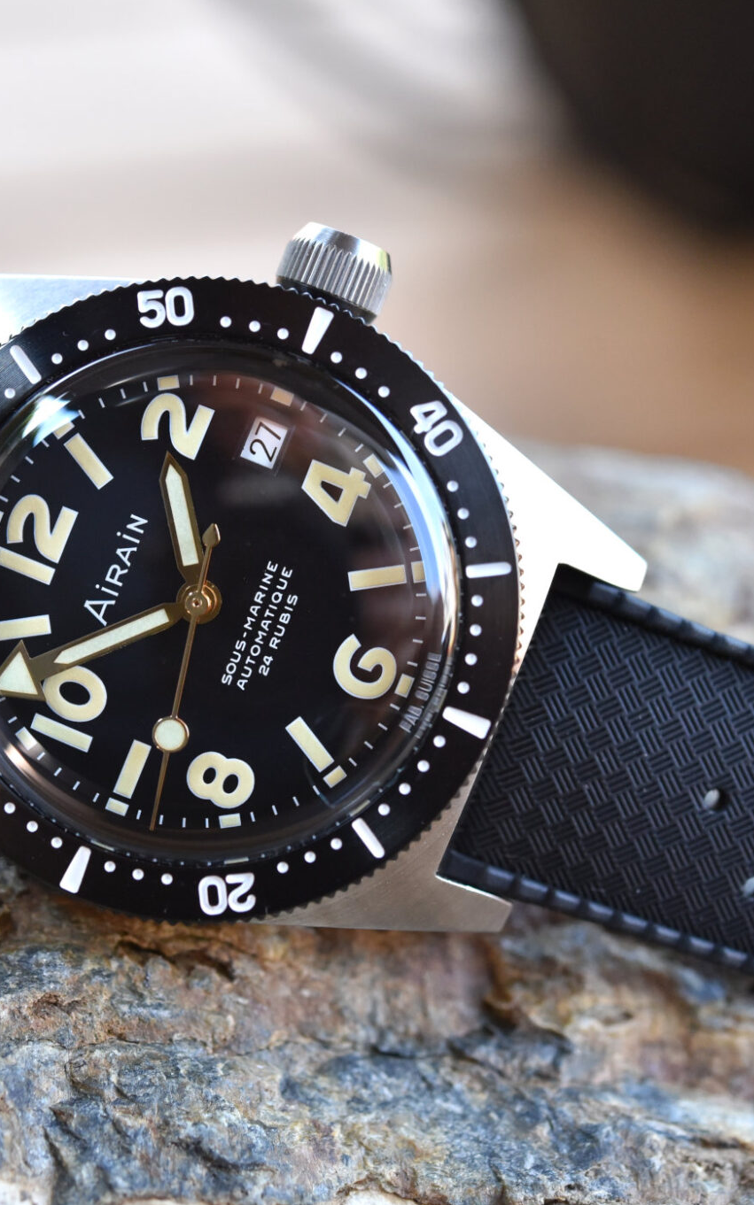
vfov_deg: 22.6
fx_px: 3024
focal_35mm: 92
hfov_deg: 14.2
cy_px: 602
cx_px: 207
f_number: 5.6
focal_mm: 60
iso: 2000
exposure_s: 1/400
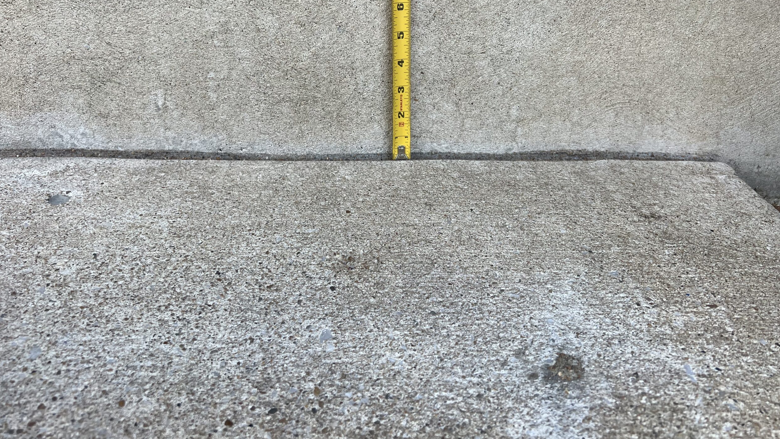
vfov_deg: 40.0
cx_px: 386
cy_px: 176
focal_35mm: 29
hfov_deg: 66.1
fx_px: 600
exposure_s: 1/362
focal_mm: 5.7
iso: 50
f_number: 1.5
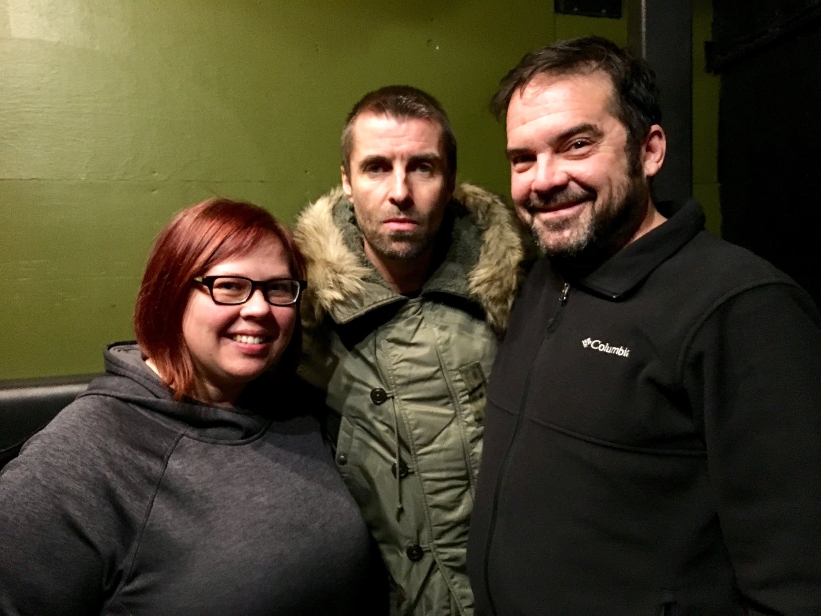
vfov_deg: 48.2
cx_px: 410
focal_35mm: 29
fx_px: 688
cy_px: 308
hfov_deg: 61.7
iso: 400
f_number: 2.2
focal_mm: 4.15
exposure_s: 1/15
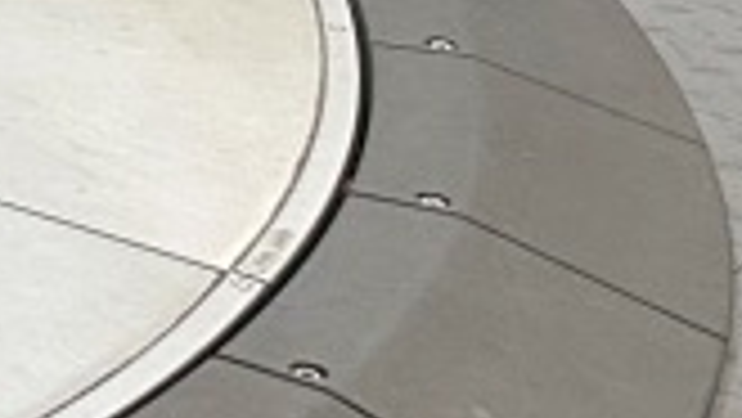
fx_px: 3189
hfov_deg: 9.9
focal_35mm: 162
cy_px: -409
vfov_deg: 7.2
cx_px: -1511
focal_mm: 6.86
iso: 250
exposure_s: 1/60
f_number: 1.78
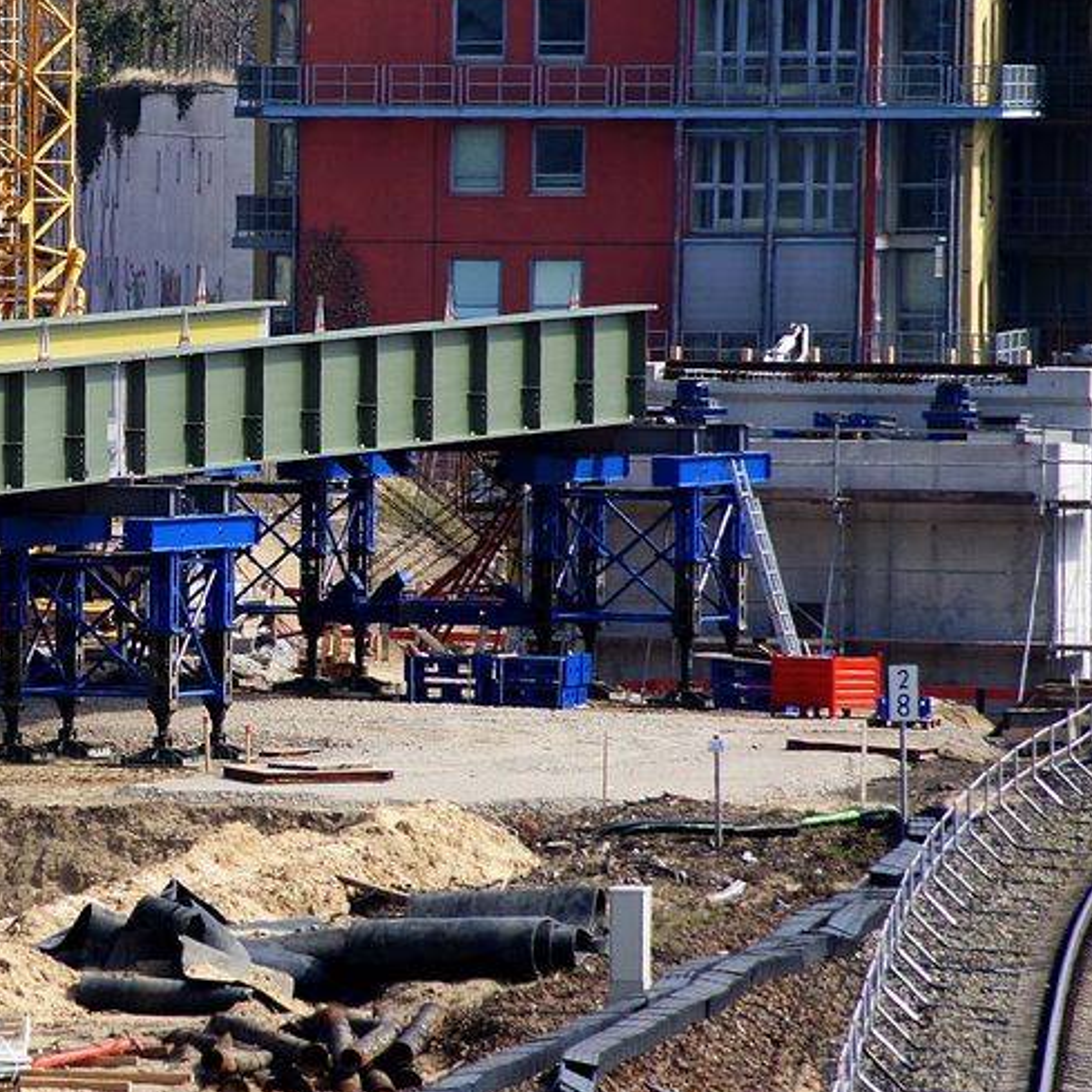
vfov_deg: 3.3
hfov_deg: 3.3
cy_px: 424
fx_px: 19059
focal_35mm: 534
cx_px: 31
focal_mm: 200
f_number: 7.1
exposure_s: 1/400
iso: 200
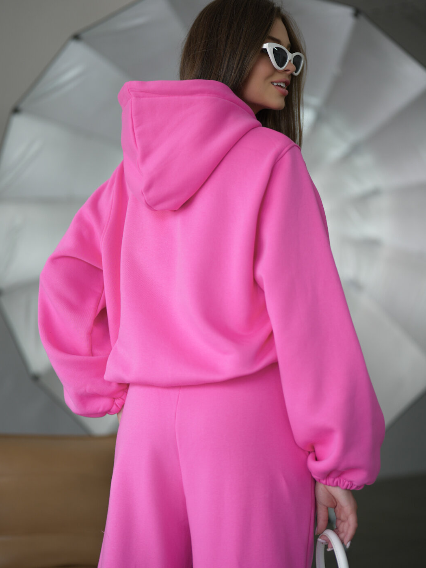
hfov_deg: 26.6
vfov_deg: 34.9
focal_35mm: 55
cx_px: 212
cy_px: 276
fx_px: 903
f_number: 1.4
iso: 100
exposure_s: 1/250
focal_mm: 50
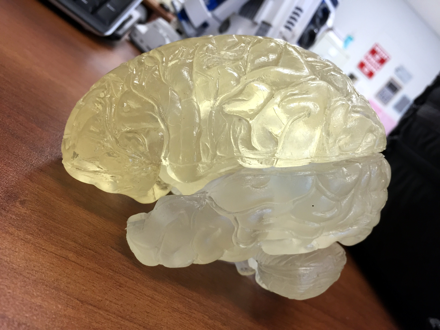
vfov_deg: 48.2
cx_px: 220
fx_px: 369
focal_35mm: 29
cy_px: 165
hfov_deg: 61.7
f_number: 2.2
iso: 80
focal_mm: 4.15
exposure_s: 1/30
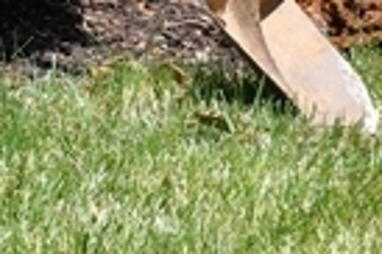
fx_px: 6147
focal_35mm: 580
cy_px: -214
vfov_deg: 2.4
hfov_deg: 3.5
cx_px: 817
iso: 500
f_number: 13
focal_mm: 90
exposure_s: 1/640
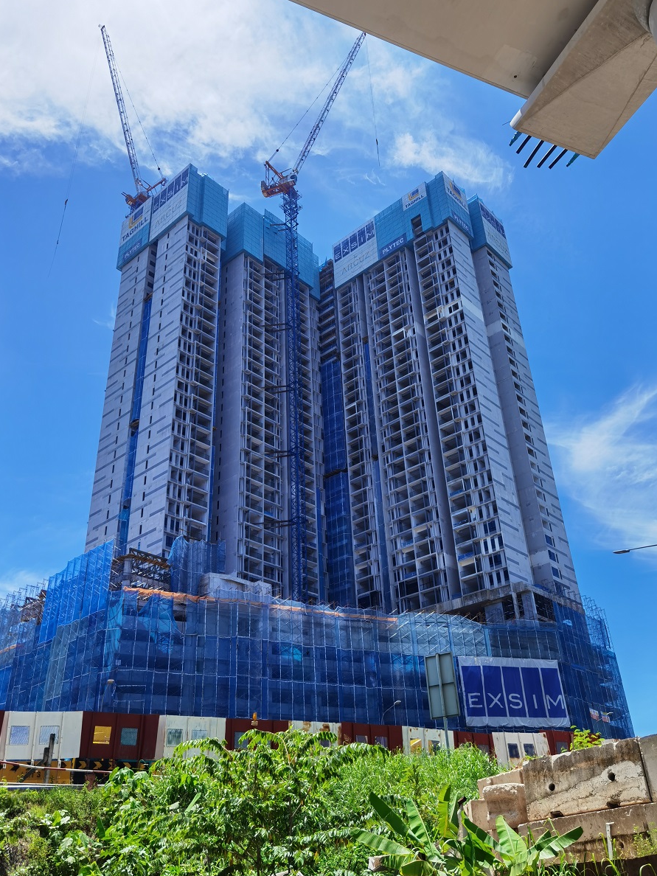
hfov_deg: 46.8
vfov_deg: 60.0
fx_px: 759
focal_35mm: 30
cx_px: 333
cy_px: 435
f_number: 1.9
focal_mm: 6.71
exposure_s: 1/5102
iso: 50
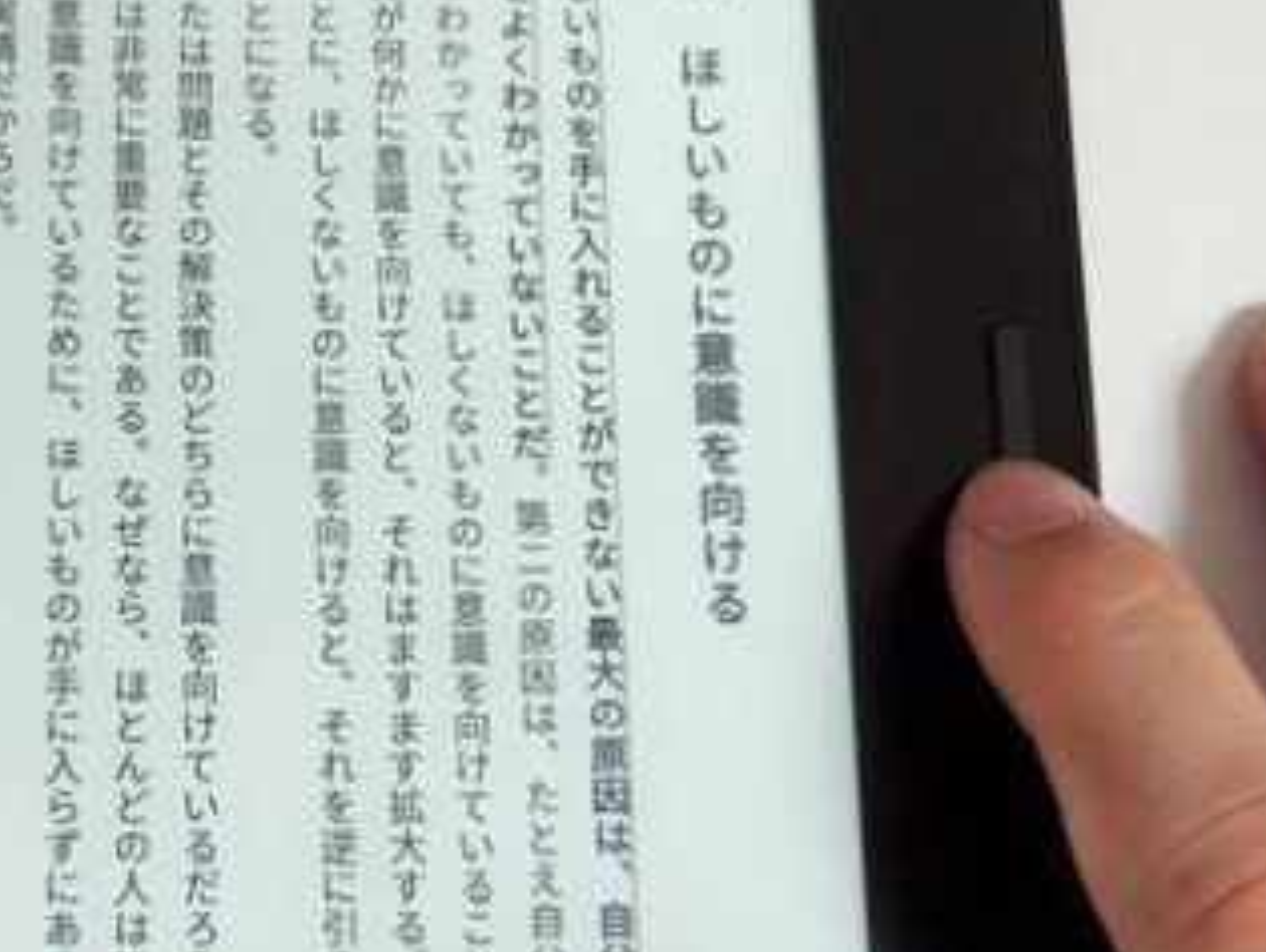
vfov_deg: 26.1
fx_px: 2050
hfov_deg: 32.5
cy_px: 430
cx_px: 109
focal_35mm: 56
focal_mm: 5.4
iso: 100
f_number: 1.8
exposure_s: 1/50
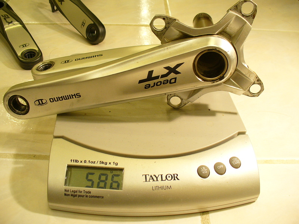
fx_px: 320
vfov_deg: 38.7
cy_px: 112
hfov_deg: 50.1
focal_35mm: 37
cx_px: 150
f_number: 2.8
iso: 150
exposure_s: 1/13
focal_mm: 6.1
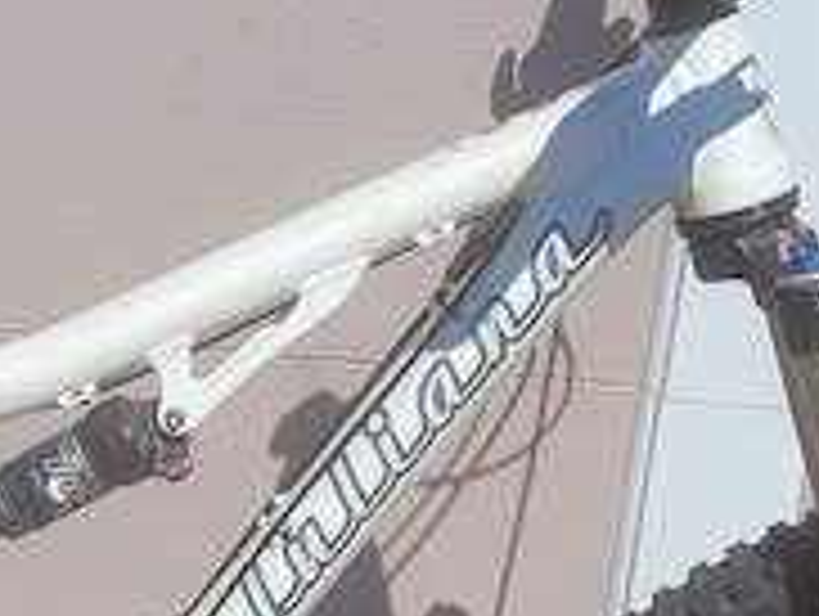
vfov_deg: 12.9
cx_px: -14
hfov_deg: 16.8
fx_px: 2701
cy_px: 612
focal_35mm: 114
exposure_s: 1/4064
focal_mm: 5.4
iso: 40
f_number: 1.8
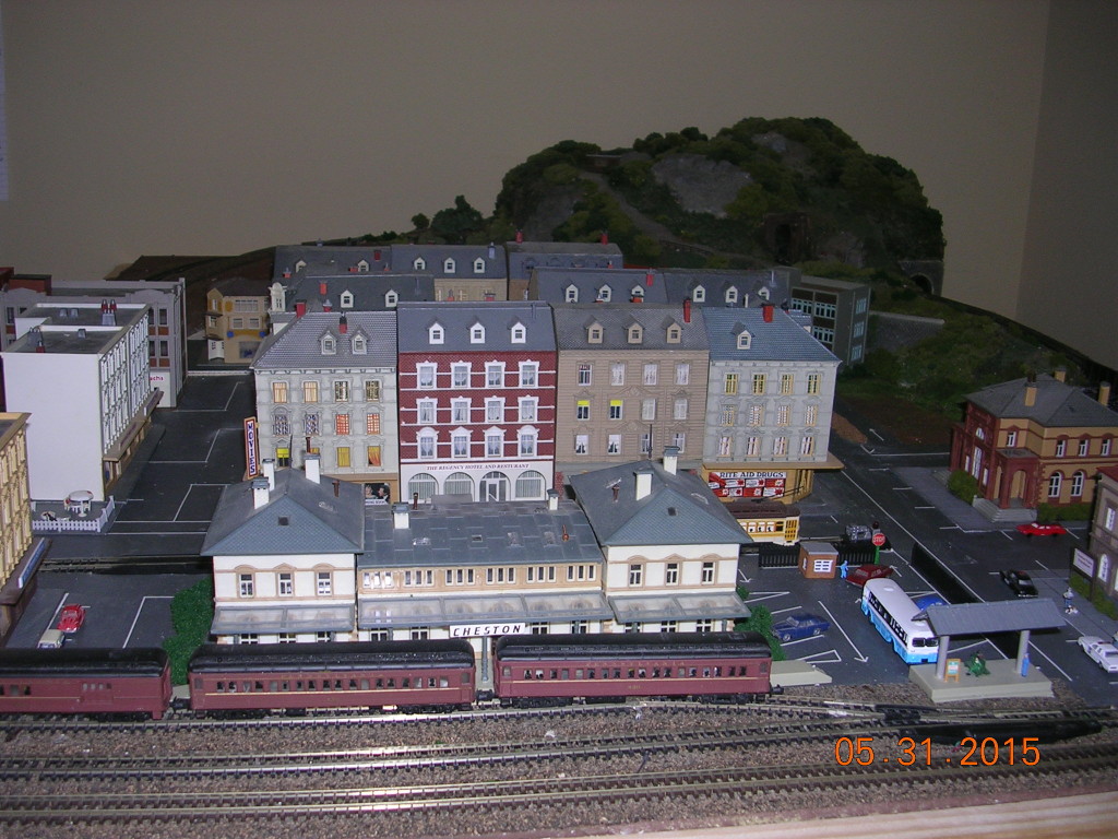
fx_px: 1227
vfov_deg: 37.7
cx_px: 559
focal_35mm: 38
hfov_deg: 49.0
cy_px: 420
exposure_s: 1/60.1
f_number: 2.8
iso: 50
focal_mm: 5.8
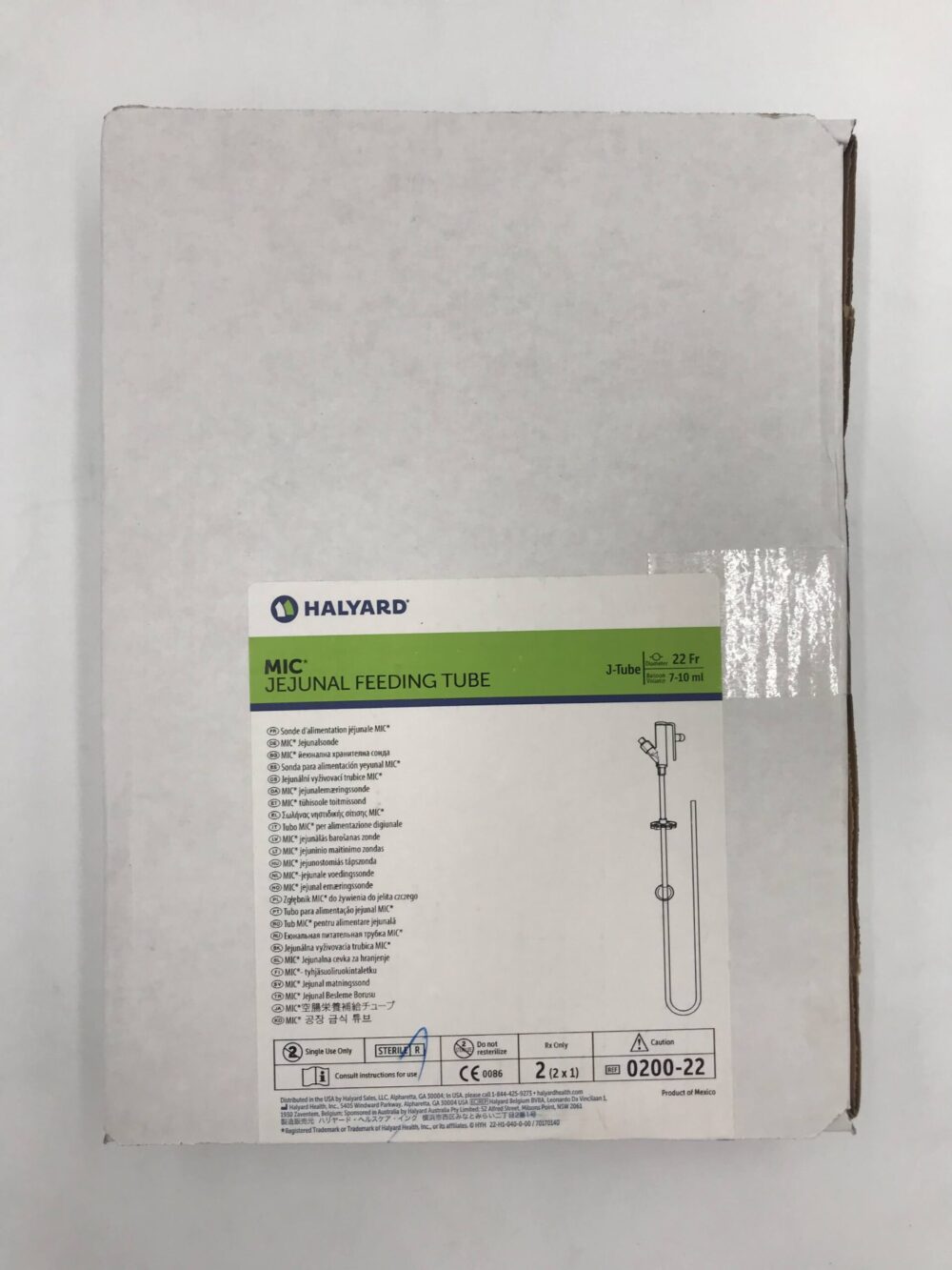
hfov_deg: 49.8
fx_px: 1027
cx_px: 476
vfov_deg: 63.4
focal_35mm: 28
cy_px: 635
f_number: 1.8
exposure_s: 1/60
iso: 32
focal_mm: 3.99
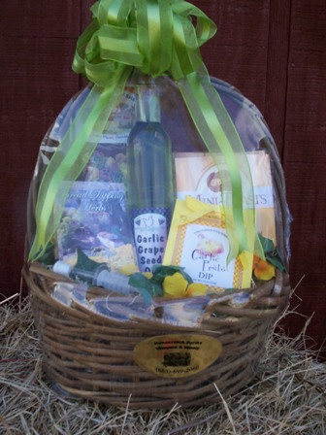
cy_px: 218
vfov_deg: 51.4
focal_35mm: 36
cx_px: 163
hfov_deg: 39.7
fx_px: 452
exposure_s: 1/169
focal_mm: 5.9
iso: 100
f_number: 4.5
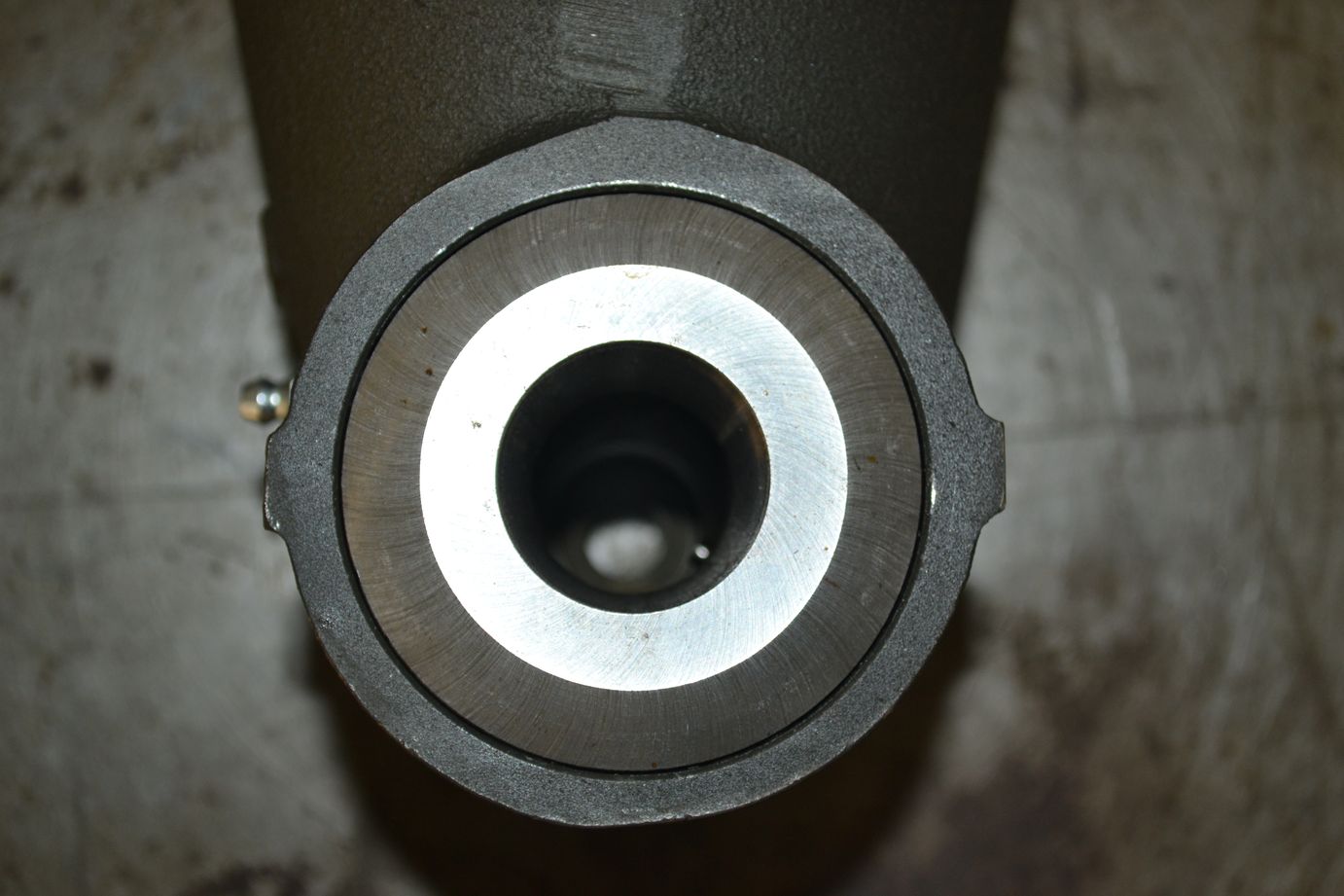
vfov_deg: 22.6
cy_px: 448
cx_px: 672
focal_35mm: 60
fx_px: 2240
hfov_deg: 33.4
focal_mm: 40
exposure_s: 1/60
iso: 280
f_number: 5.3
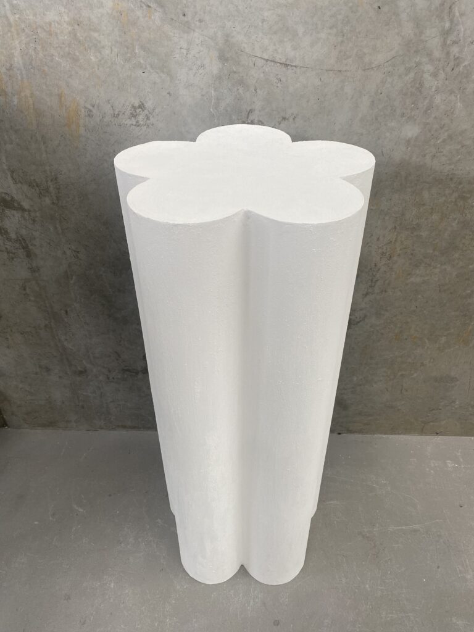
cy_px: 316
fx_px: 475
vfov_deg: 67.3
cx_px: 237
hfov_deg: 53.1
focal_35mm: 26
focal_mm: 4.25
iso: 125
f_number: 1.8
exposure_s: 1/121
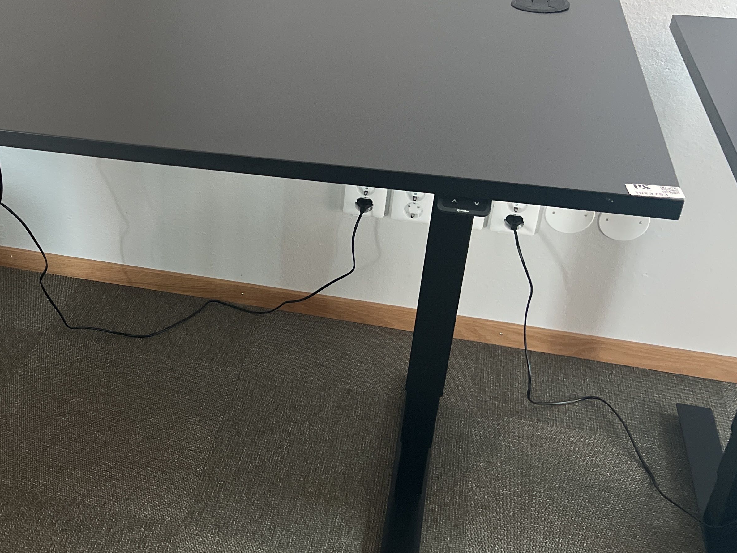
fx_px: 937
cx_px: 121
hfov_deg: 40.7
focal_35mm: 44
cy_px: 252
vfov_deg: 32.9
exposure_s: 1/52
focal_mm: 5.7
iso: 500
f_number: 1.5
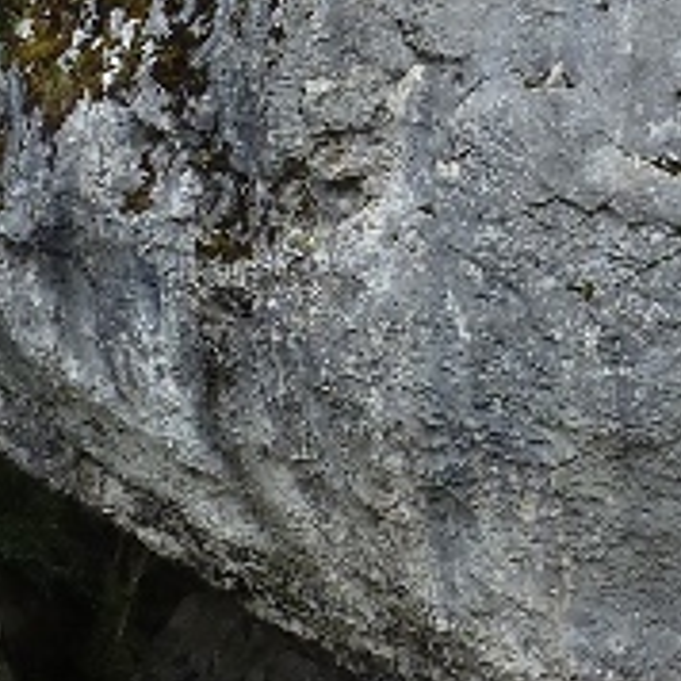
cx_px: 582
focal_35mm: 132
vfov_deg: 13.2
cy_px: 203
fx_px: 2938
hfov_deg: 13.1
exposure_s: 1/200
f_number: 4
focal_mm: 4.7
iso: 100
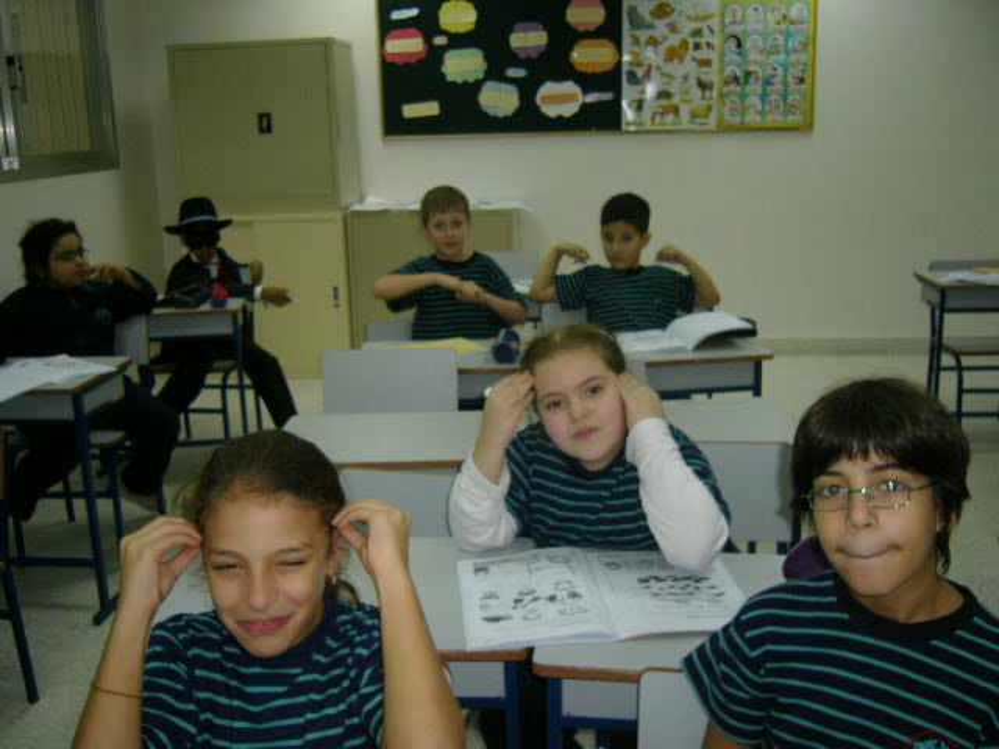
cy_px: 374
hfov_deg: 52.6
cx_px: 500
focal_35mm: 35
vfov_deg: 40.7
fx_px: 1010
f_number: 2.8
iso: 100
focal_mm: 5.8
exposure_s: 1/60
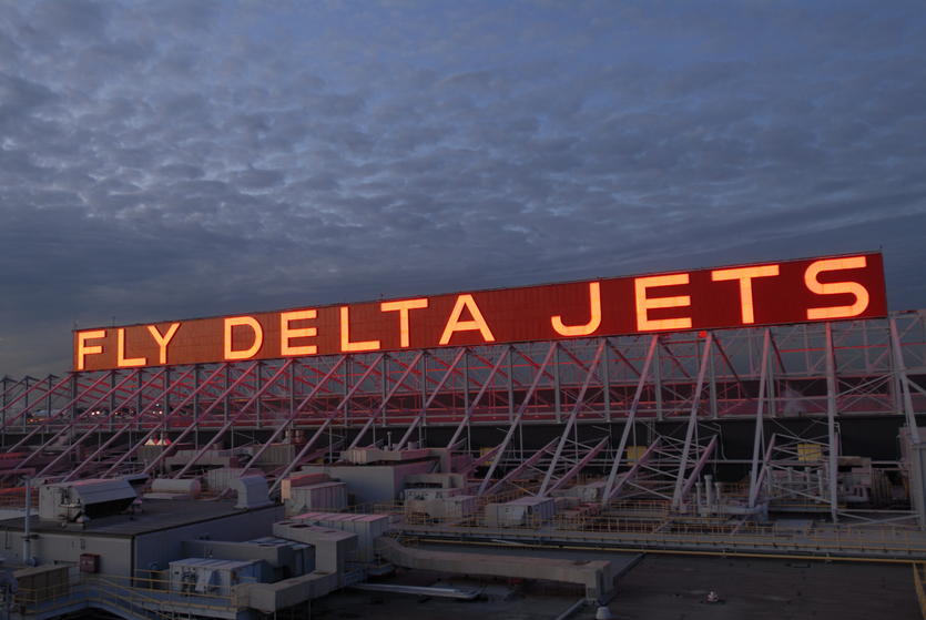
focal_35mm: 30
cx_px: 463
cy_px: 310
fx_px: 773
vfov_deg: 43.7
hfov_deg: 61.9
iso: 160
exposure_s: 1/15
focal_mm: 20
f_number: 2.8
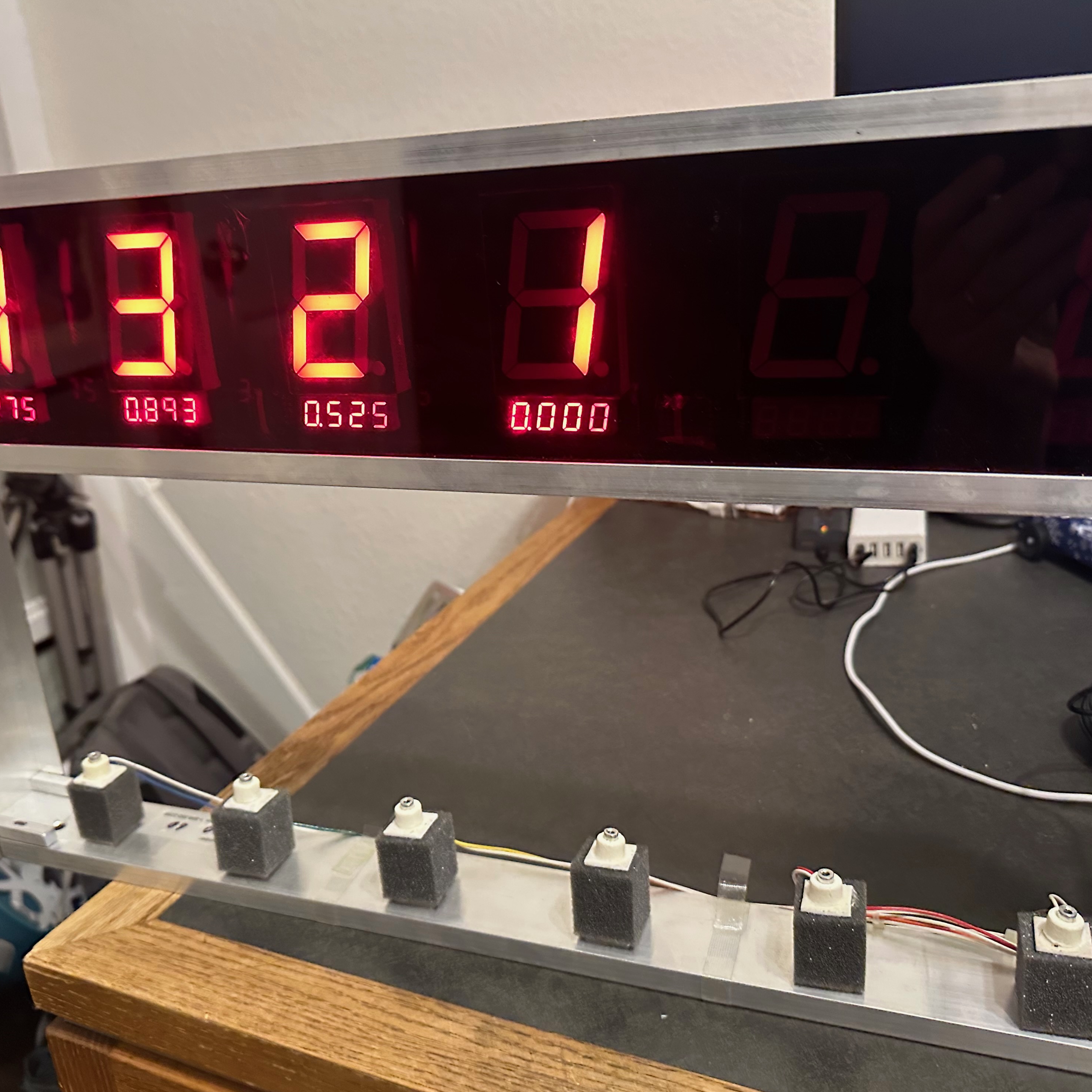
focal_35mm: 29
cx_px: 501
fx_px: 1035
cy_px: 551
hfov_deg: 55.6
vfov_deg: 55.6
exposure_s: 1/40
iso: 640
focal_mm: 6.86
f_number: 1.78
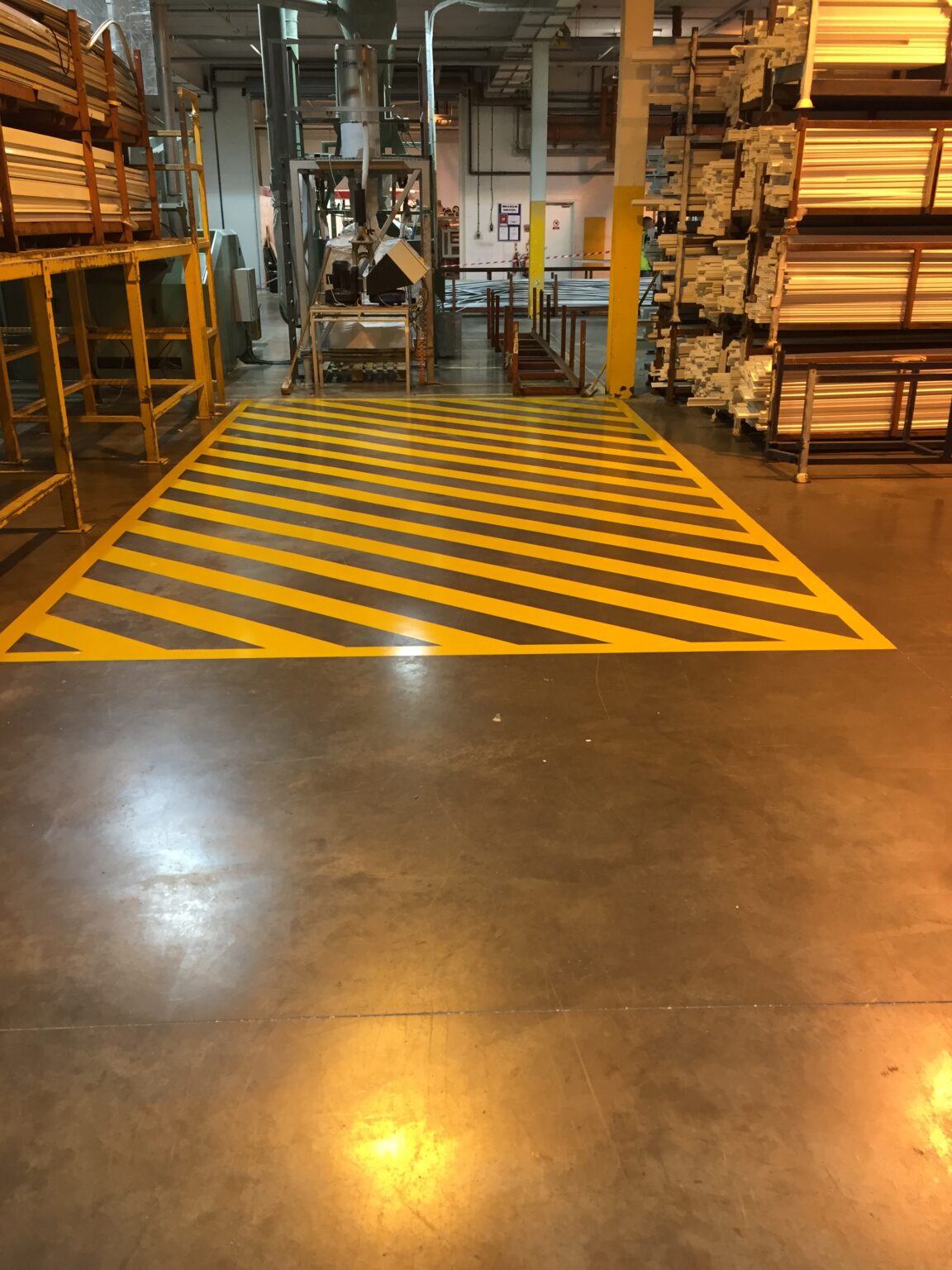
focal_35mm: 29
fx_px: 1063
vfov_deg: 61.7
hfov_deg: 48.2
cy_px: 635
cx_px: 476
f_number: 2.2
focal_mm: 4.15
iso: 100
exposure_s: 1/33
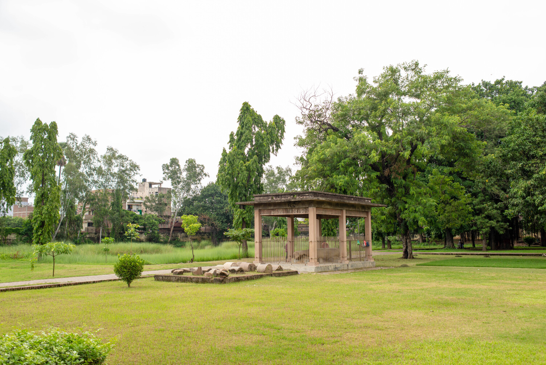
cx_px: 273
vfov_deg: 37.9
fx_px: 531
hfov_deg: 54.4
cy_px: 182
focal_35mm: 35
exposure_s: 1/400
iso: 200
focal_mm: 35
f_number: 5.6
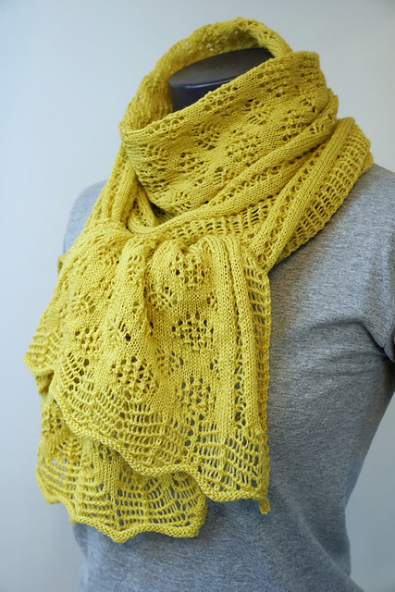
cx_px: 198
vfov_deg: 42.3
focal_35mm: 46
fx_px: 765
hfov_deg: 29.0
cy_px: 296
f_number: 4.5
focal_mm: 31
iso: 1250
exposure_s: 1/160
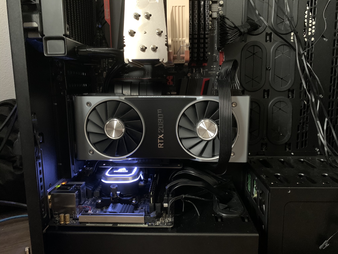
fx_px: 254
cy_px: 127
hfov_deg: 67.3
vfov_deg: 53.1
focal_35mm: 26
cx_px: 169
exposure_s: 1/23
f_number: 1.8
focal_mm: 4.25
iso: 800
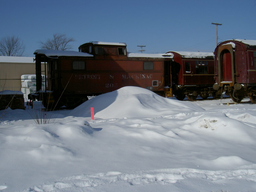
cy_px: 96
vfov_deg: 36.8
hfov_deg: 47.9
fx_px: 288
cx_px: 128
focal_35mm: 39
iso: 100
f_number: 4.7
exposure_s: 1/2000
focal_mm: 8
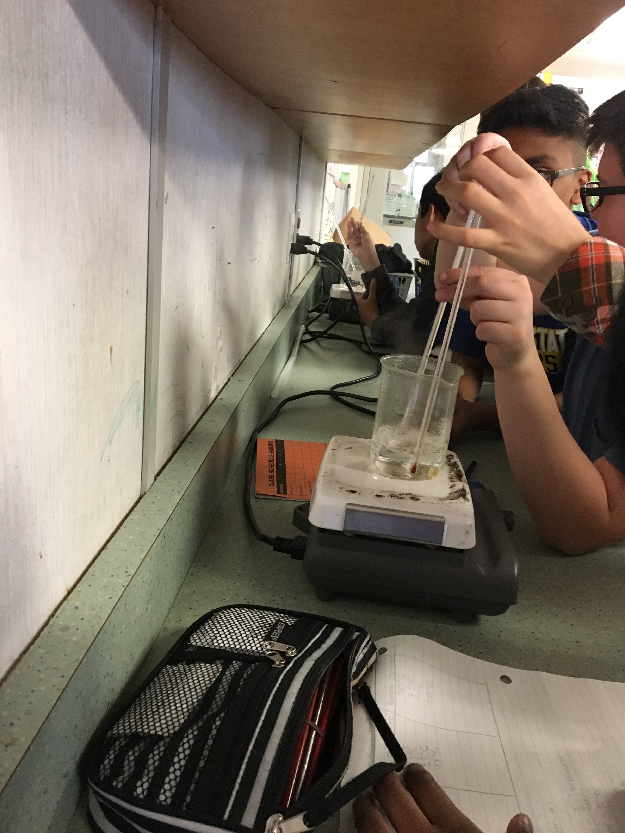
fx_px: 698
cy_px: 416
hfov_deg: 48.2
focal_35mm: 29
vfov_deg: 61.7
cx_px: 312
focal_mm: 4.15
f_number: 2.2
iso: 200
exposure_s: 1/30
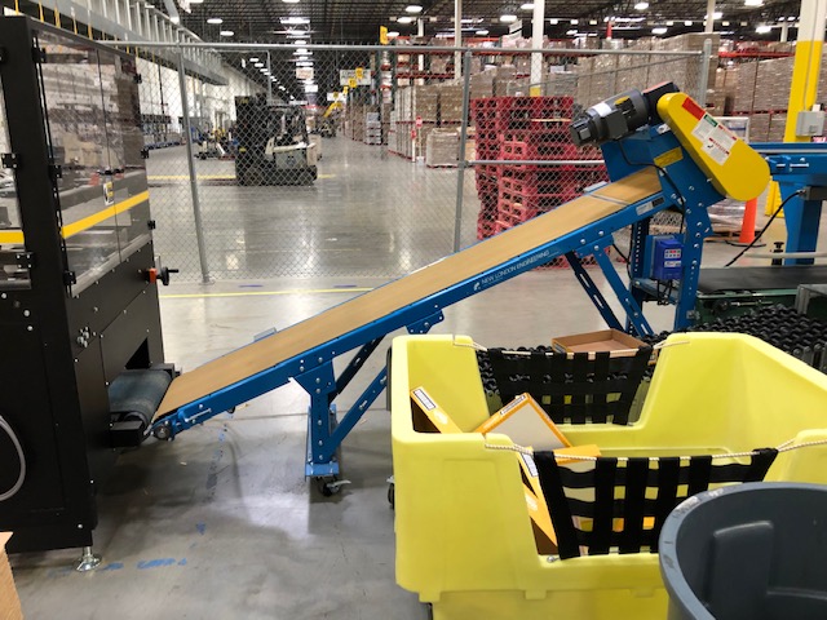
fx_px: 669
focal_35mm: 28
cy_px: 310
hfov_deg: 63.4
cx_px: 414
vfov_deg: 49.7
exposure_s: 1/15
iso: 50
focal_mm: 3.99
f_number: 1.8
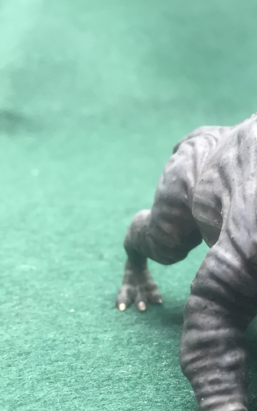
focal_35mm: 55
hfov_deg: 21.5
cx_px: 325
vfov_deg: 36.5
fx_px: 616
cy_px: 274
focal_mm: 4.15
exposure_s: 1/33
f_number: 2.2
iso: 32
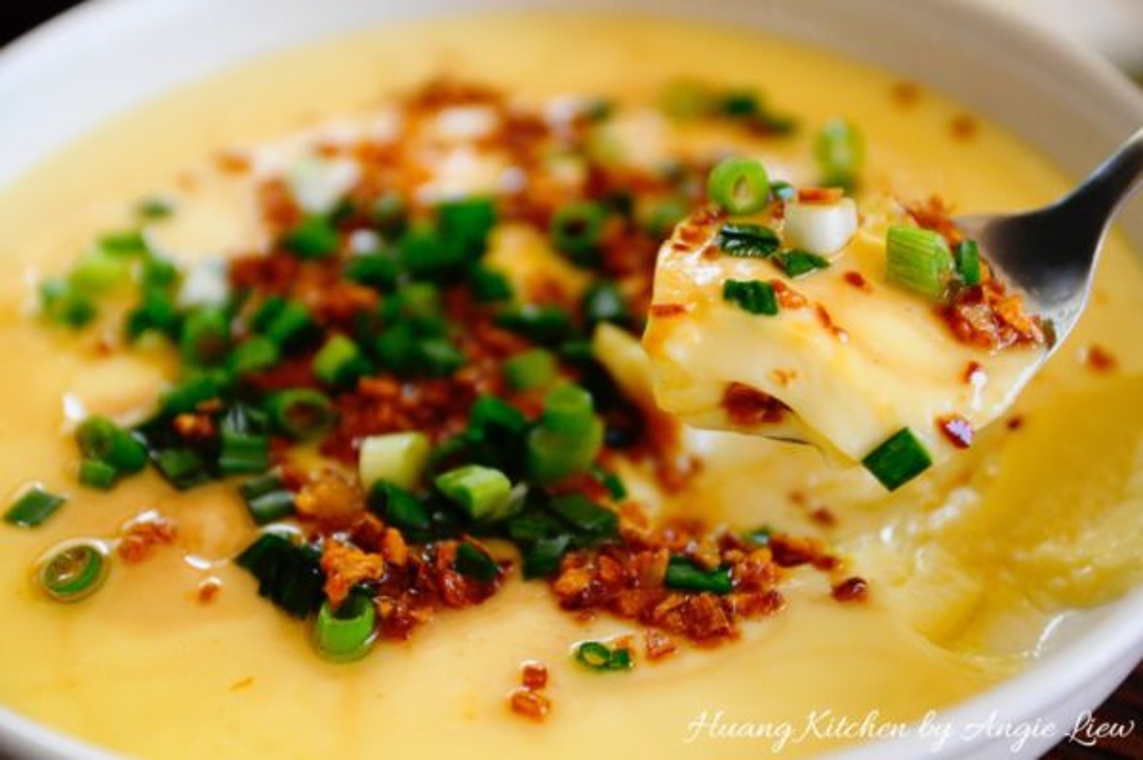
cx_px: 572
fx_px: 2189
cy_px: 380
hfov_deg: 29.3
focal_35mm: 69
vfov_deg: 19.7
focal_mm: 46
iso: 1400
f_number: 2.8
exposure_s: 1/2000
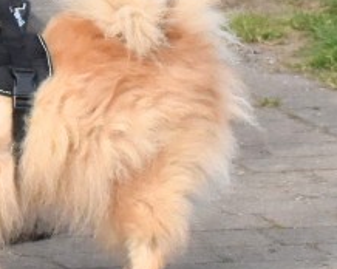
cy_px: -458
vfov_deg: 2.1
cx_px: -730
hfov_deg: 2.6
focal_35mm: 732
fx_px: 7294
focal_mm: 70
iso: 800
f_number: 6.3
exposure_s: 1/2500
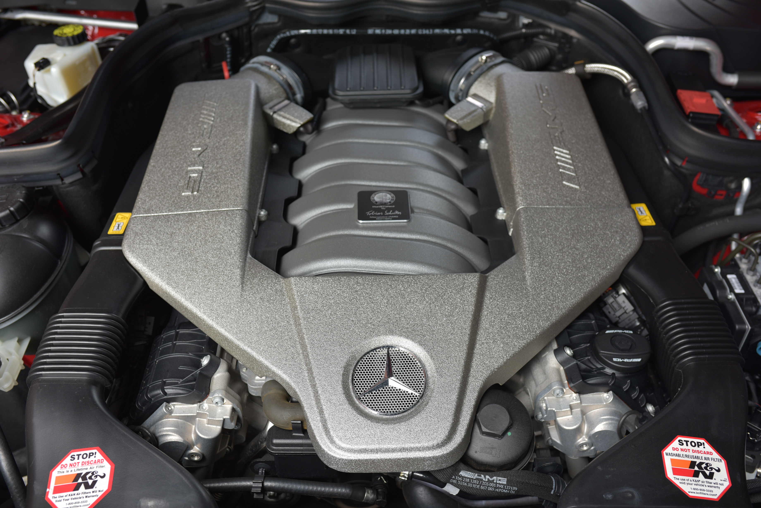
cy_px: 254
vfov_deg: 37.9
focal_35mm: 35
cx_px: 380
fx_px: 740
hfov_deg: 54.4
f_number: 4
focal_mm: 35
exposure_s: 1/40
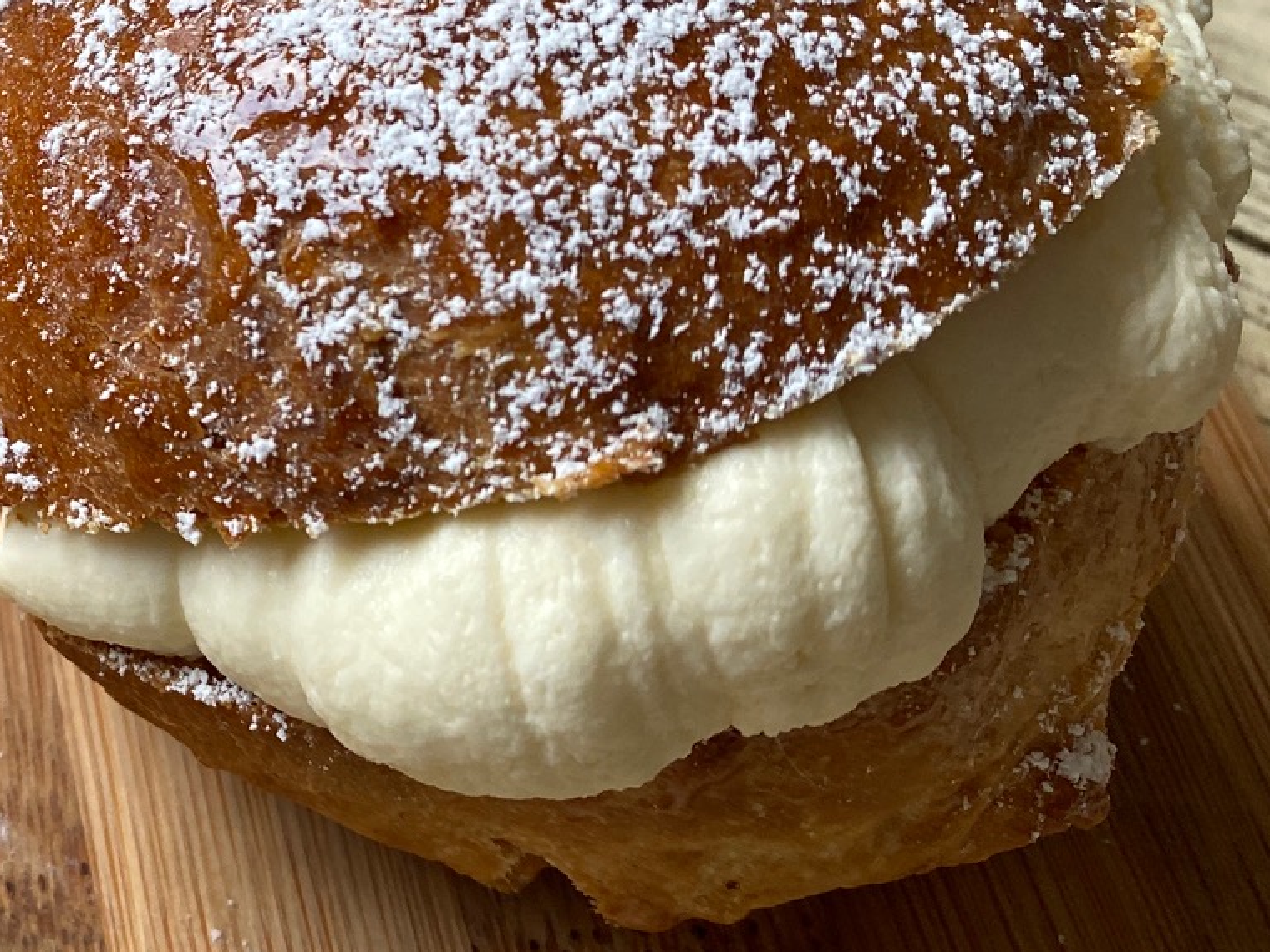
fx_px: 2531
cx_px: -244
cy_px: 114
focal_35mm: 69
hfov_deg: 25.4
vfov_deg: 20.9
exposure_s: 1/122
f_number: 1.8
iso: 80
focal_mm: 4.25
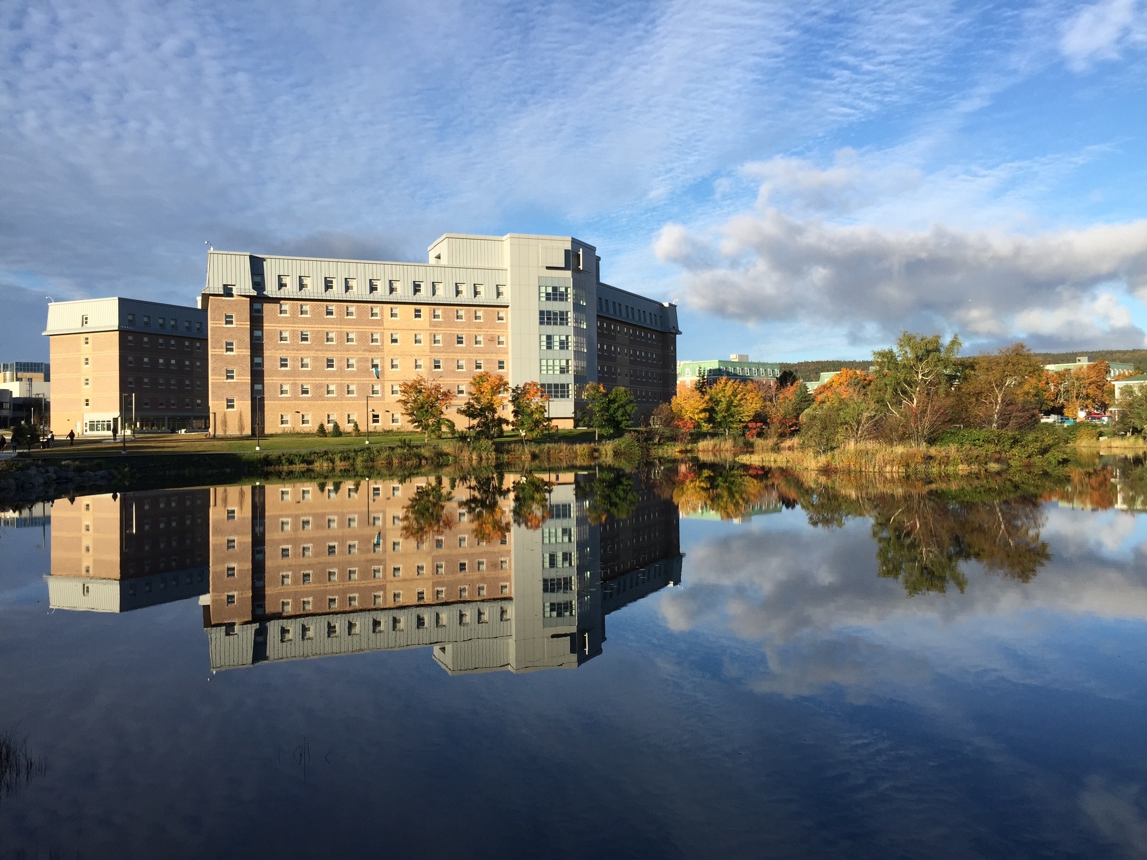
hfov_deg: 61.7
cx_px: 574
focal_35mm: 29
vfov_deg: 48.2
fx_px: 961
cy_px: 430
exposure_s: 1/1199
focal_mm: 4.15
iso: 32
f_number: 2.2
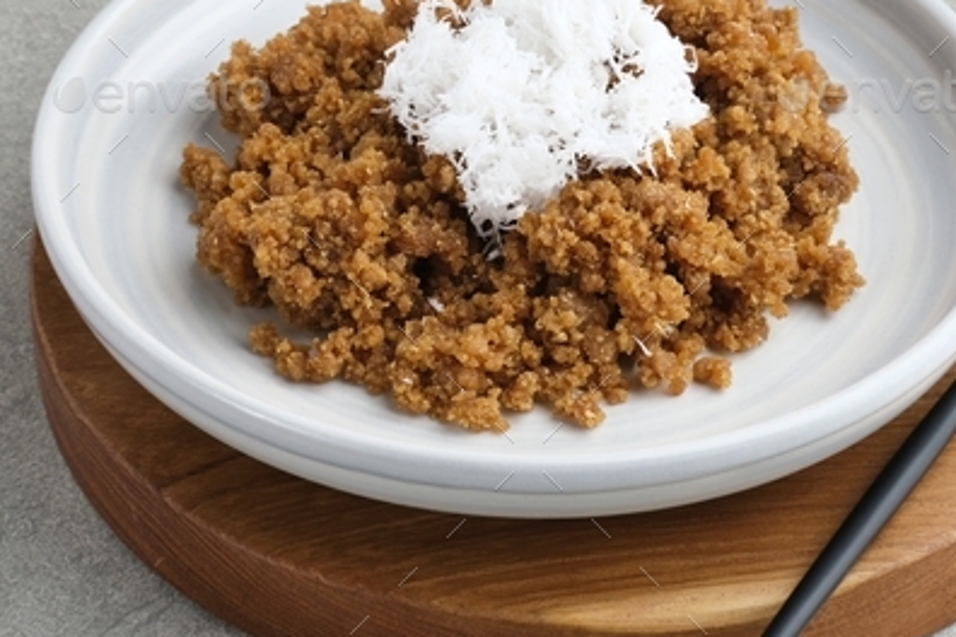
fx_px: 2098
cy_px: 206
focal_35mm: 79
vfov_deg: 17.2
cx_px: 517
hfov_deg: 25.7
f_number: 16
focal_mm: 35
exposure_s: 1/100
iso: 400
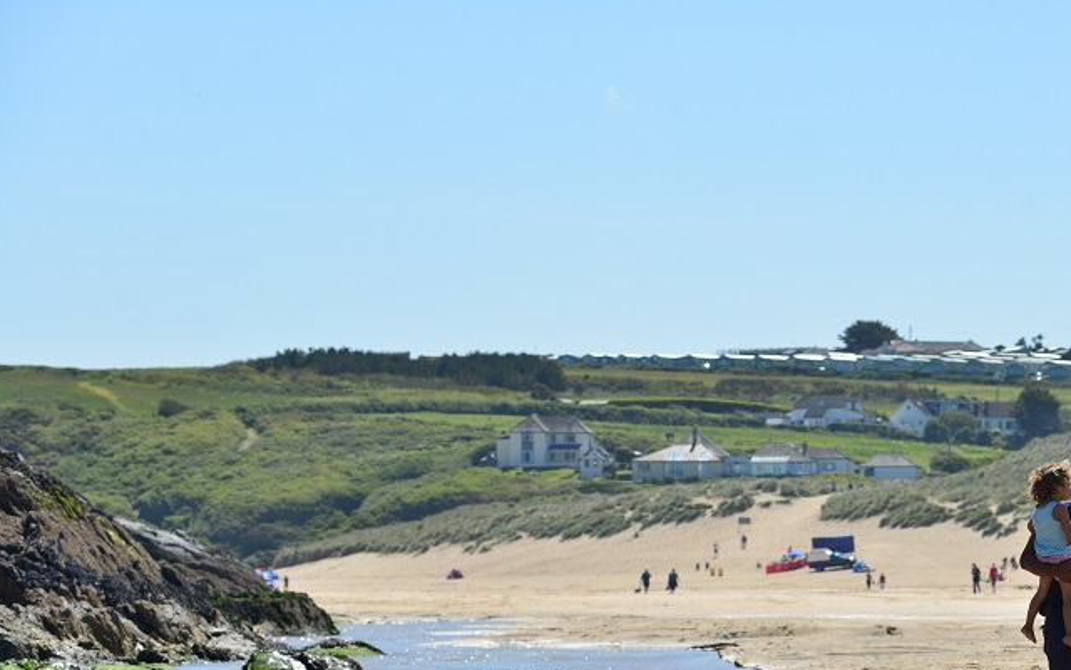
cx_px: 817
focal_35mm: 191
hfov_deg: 10.9
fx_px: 5575
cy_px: 513
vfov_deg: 6.9
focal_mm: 120
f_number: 7.1
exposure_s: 1/800
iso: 160
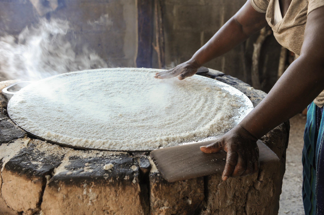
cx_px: 162
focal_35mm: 38
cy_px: 108
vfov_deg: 35.0
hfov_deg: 50.7
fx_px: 342
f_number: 4.5
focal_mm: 38
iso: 500
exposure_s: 1/80
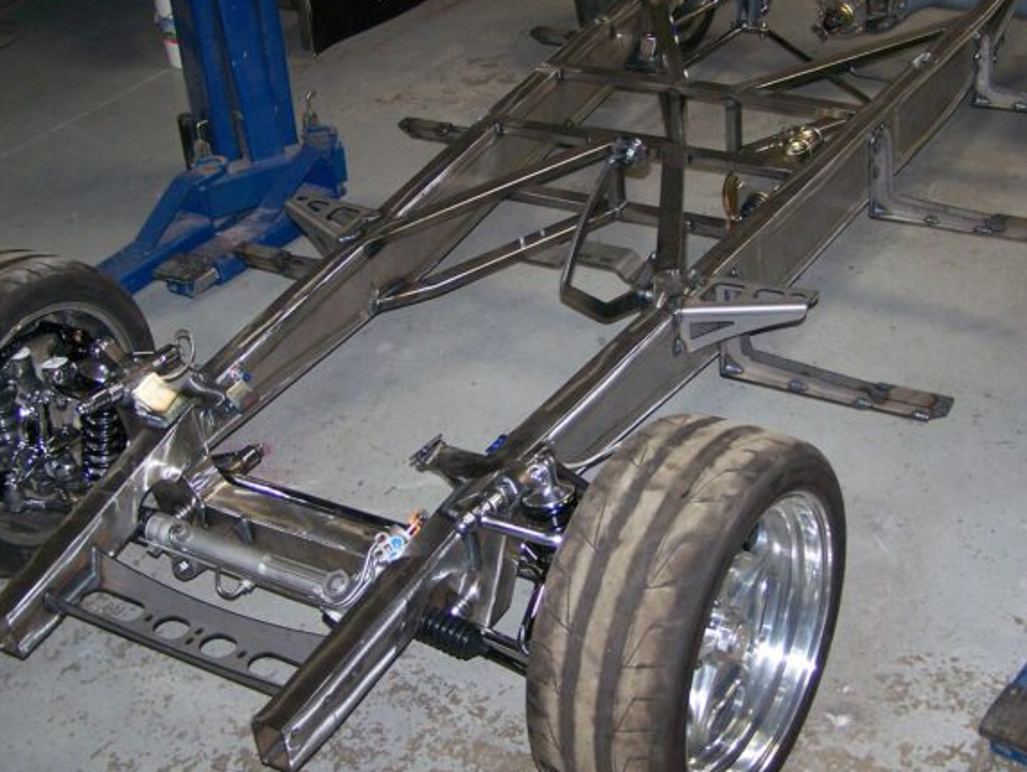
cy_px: 322
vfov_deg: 28.6
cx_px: 540
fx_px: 1514
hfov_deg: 37.5
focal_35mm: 51
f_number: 2.8
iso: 160
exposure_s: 1/60
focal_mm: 6.3
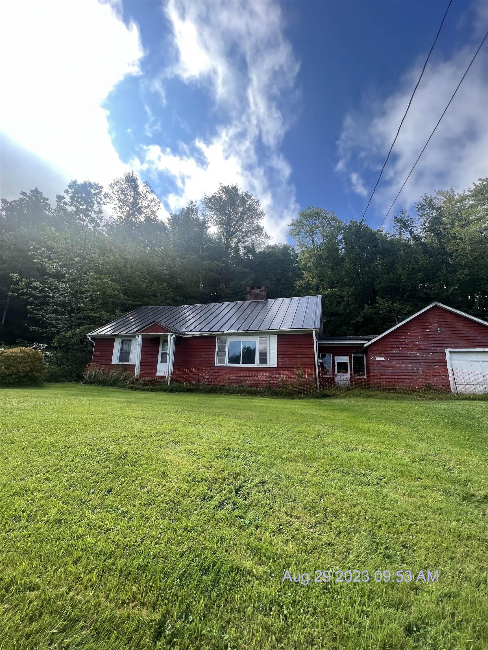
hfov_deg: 89.9
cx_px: 244
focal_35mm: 13
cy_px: 325
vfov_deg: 106.2
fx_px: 244
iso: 32
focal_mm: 1.57
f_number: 1.8
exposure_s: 1/579
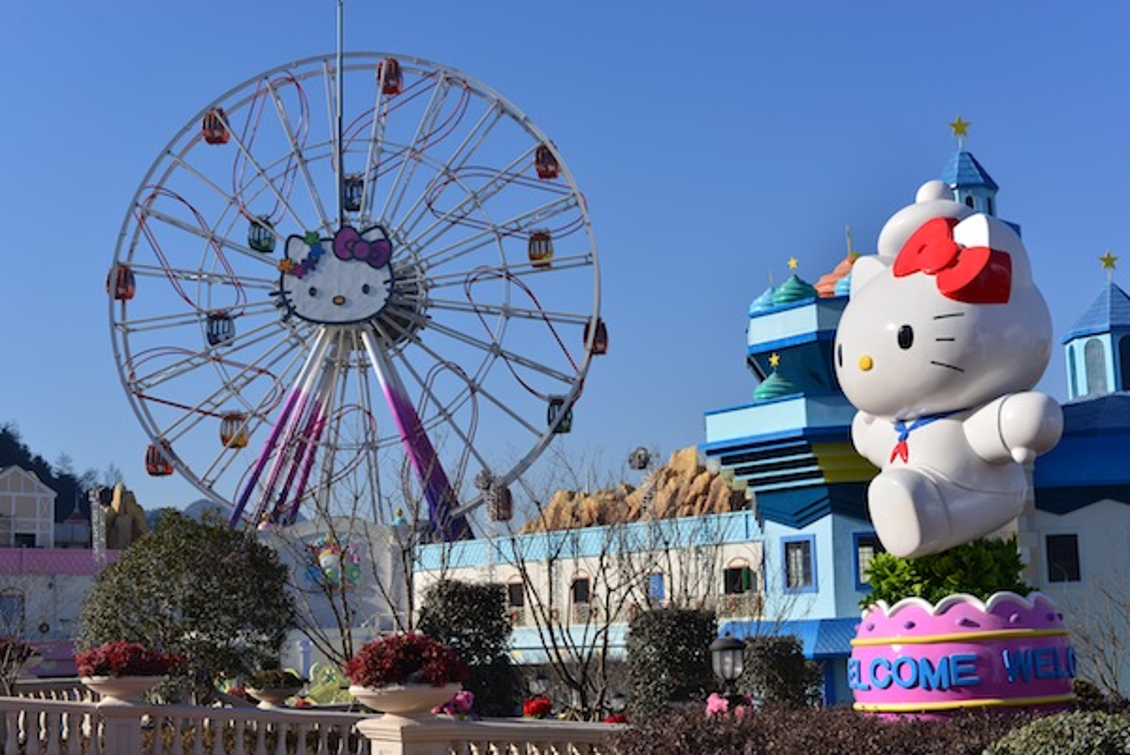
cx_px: 565
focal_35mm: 50
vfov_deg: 27.0
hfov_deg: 39.6
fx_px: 1571
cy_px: 378
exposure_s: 1/500
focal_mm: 50
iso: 100
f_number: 8
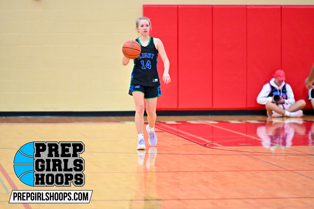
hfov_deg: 10.3
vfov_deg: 6.9
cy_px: 104
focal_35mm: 200
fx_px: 1743
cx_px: 157
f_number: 2.8
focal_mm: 200
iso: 8000
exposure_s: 1/1000
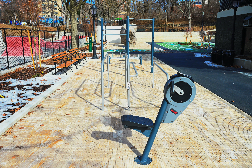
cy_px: 84
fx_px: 238
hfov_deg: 55.8
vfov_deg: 38.9
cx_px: 126
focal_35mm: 34
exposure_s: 1/500
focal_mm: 34
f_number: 9
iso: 400
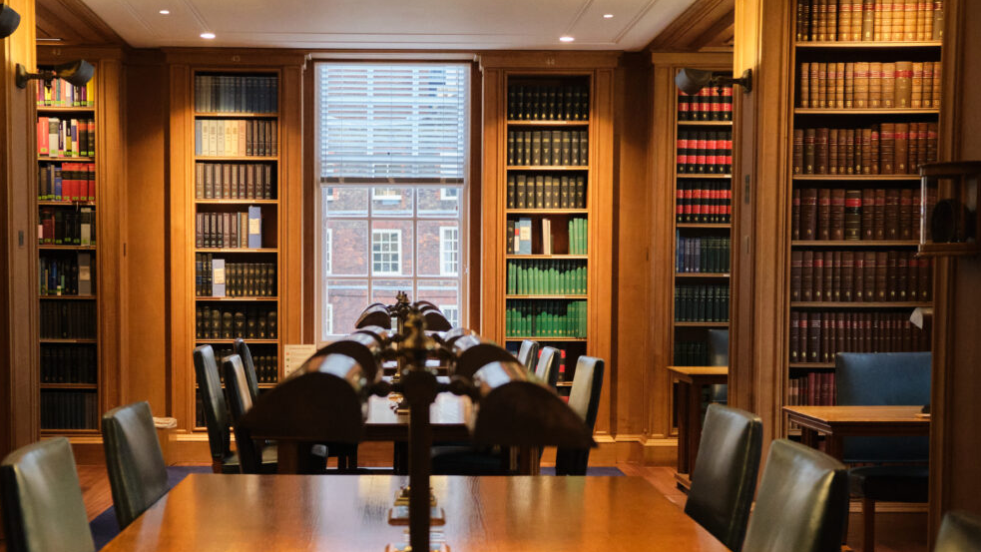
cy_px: 364
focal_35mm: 55
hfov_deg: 37.8
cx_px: 416
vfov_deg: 21.8
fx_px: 1431
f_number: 3.2
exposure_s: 1/250
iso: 3200
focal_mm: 28.9
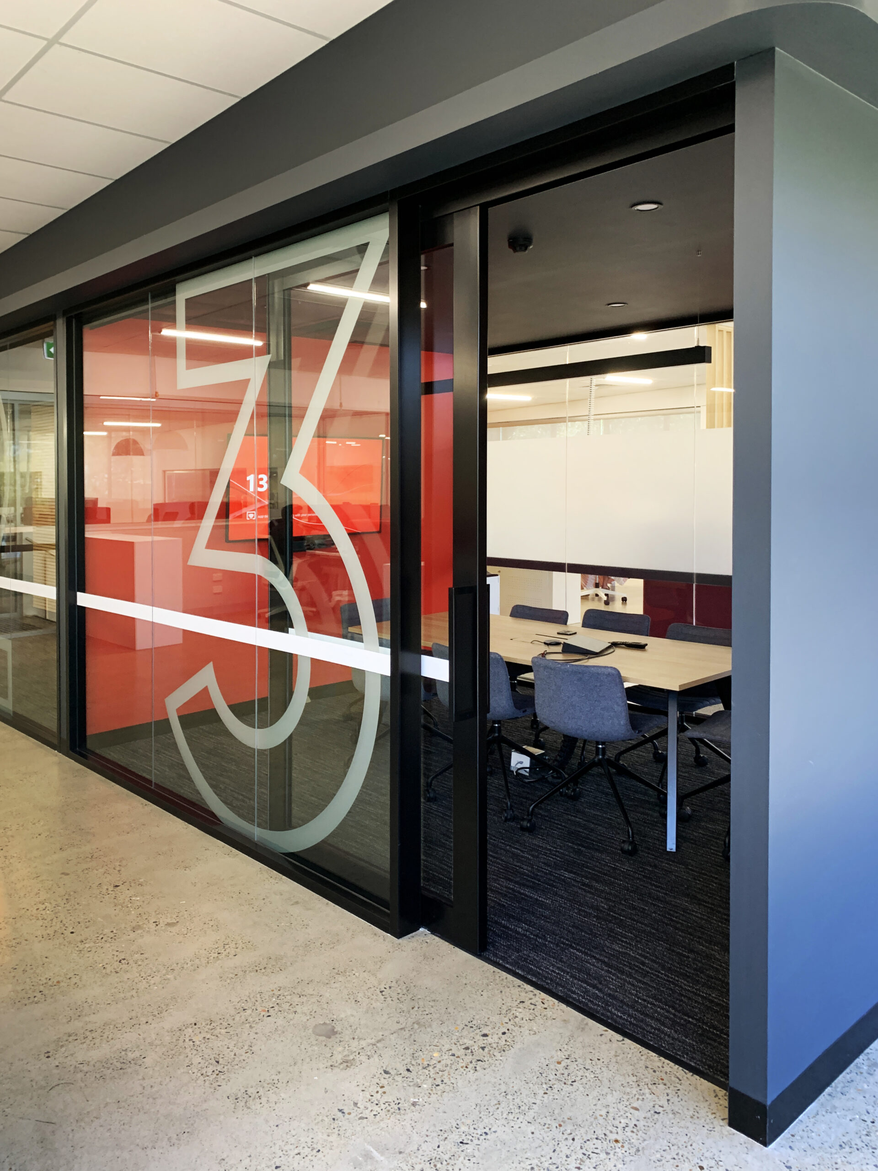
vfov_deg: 67.3
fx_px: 879
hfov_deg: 53.1
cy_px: 586
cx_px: 439
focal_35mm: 26
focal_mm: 4.25
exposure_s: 1/50
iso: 160
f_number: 1.8
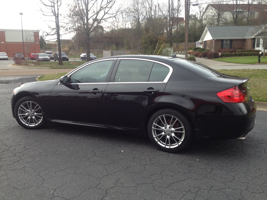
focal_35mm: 36
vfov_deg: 39.7
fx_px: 278
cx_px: 130
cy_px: 101
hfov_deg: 51.3
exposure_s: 1/194
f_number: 2.4
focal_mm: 4.28
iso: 50
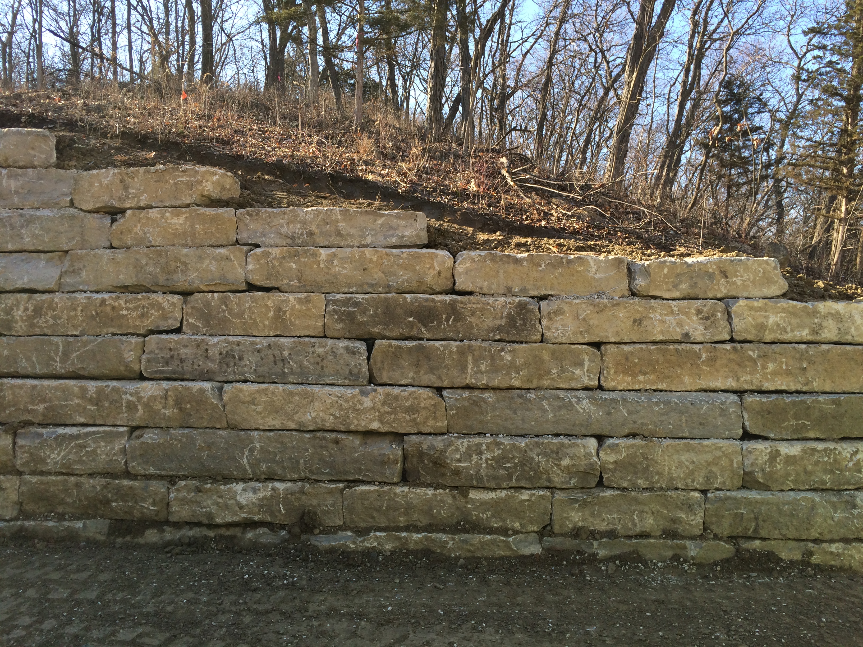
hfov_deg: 61.7
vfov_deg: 48.2
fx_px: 723
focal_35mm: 29
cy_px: 324
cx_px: 432
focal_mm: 4.15
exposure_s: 1/446
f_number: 2.2
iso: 32
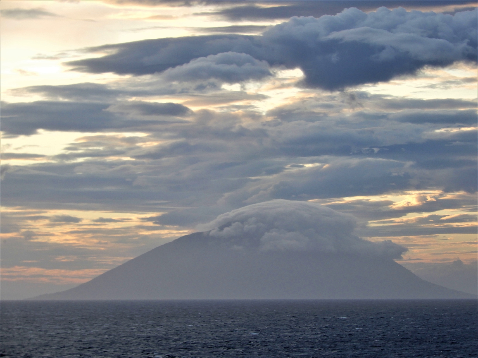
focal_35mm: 150
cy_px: 179
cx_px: 239
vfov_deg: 9.9
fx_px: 2071
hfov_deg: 13.2
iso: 80
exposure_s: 1/80
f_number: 5.6
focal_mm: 26.8
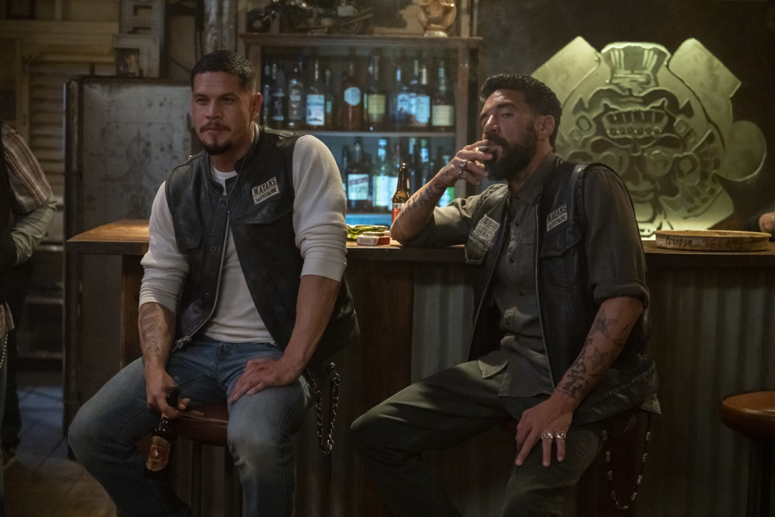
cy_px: 258
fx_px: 1442
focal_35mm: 67
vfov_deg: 20.3
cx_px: 388
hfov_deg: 30.1
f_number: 3.2
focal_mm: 67
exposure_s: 1/100
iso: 6400
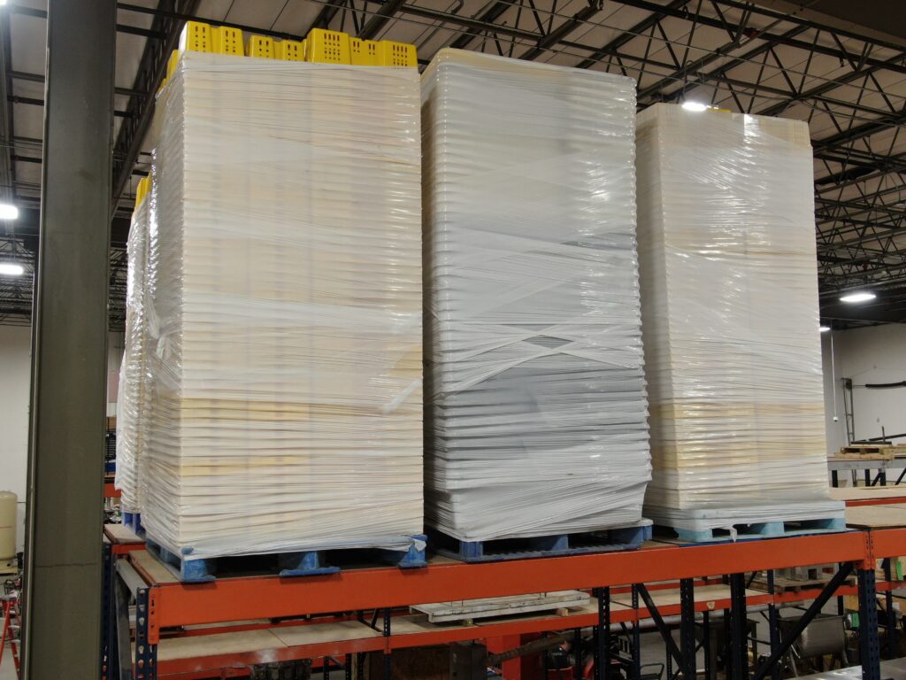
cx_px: 453
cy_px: 340
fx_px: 942
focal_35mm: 36
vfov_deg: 39.7
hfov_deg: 51.4
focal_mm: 6.21
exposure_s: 1/30
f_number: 3.3
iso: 200
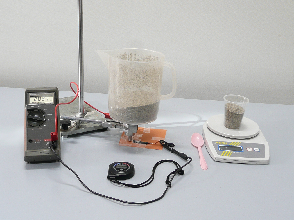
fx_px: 382
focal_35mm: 45
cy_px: 110
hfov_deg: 42.1
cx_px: 147
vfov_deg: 32.2
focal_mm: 4.9
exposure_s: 1/6
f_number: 3.4
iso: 100
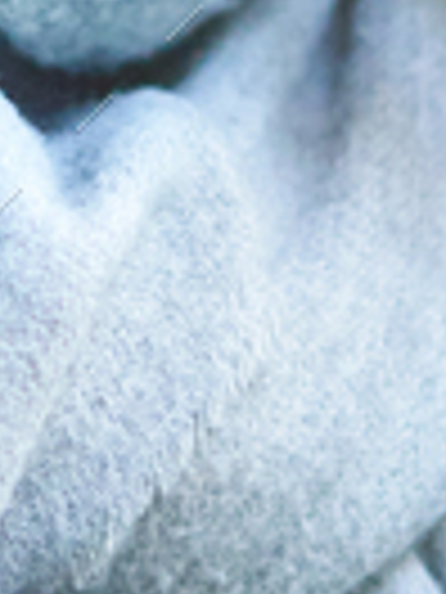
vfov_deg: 5.6
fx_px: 6081
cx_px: -333
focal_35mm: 354
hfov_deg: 4.2
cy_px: -191
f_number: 1.8
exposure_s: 1/125
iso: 1250
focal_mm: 55
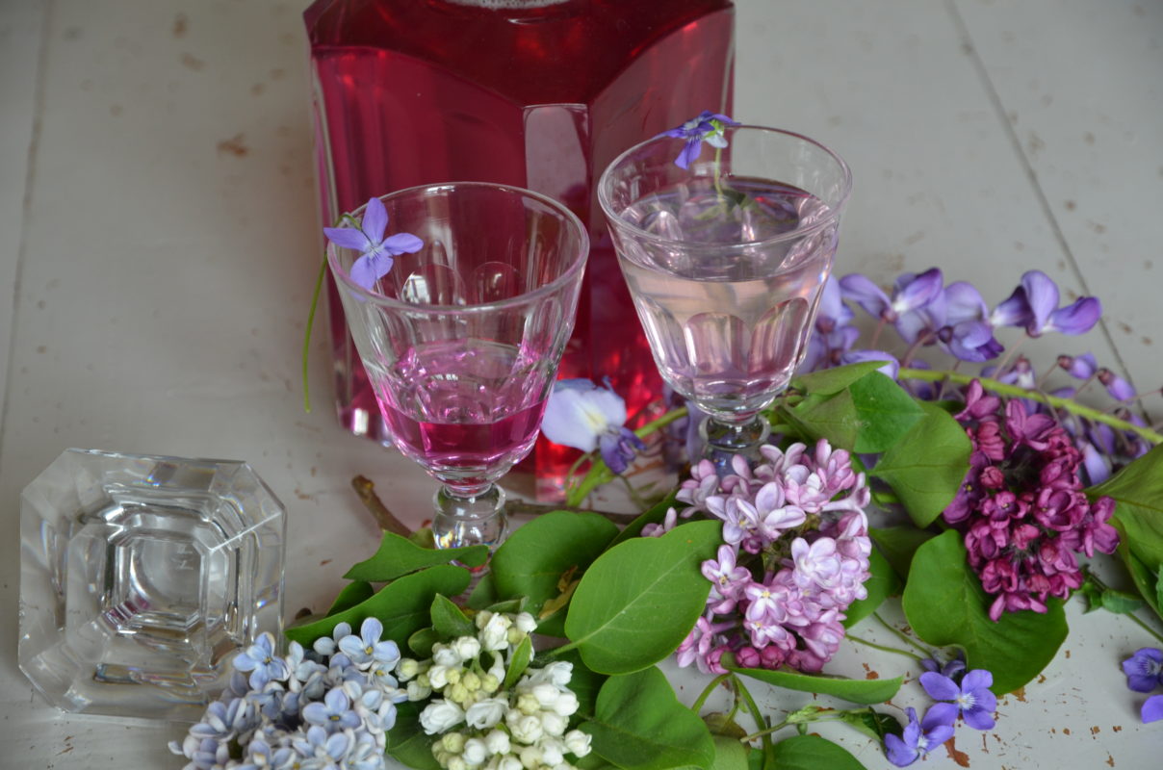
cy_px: 385
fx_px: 3288
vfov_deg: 13.4
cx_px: 582
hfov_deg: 20.1
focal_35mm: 102
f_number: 5.6
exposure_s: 1/80
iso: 400
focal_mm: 68
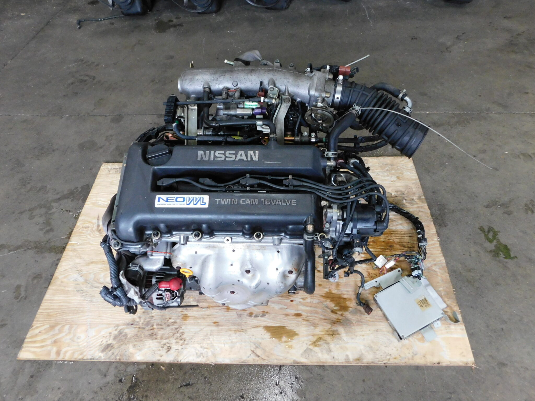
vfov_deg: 58.9
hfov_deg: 73.9
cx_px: 268
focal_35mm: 23
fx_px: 355
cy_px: 200
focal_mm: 4
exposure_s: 1/25
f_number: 3
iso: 400
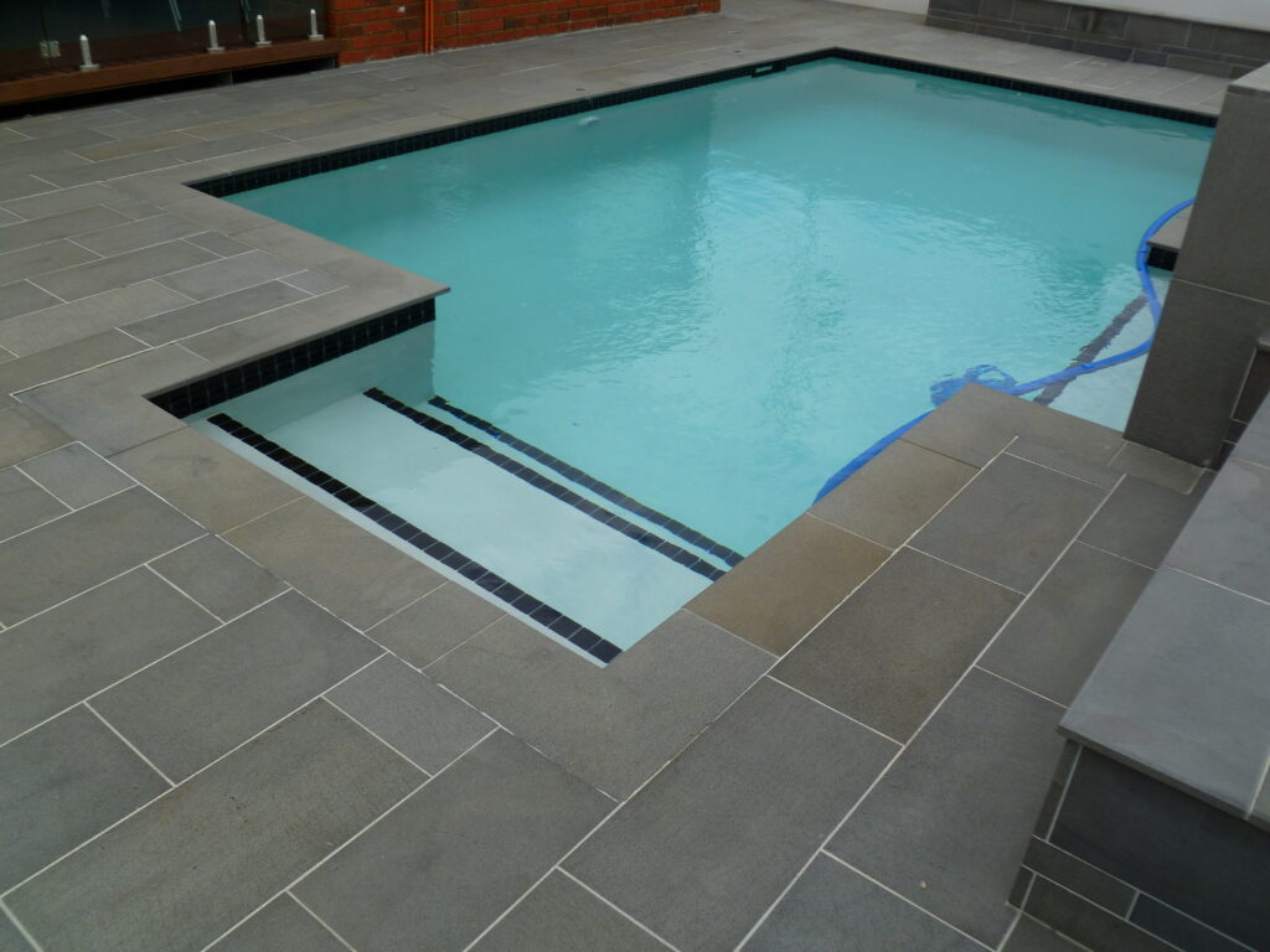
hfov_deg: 63.4
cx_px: 635
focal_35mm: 28
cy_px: 476
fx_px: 1027
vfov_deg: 49.7
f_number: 3.3
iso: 80
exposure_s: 1/800
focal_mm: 5
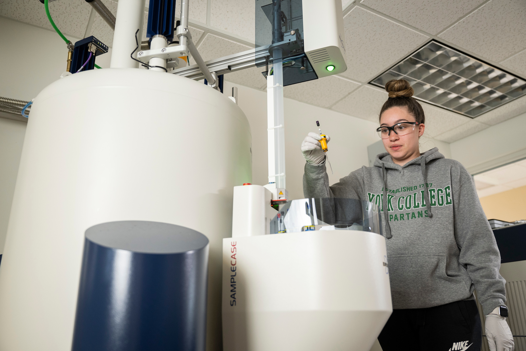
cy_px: 176
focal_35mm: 30
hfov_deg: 61.9
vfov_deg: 43.6
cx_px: 263
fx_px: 438
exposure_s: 1/100
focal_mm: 30
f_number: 2.8
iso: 800
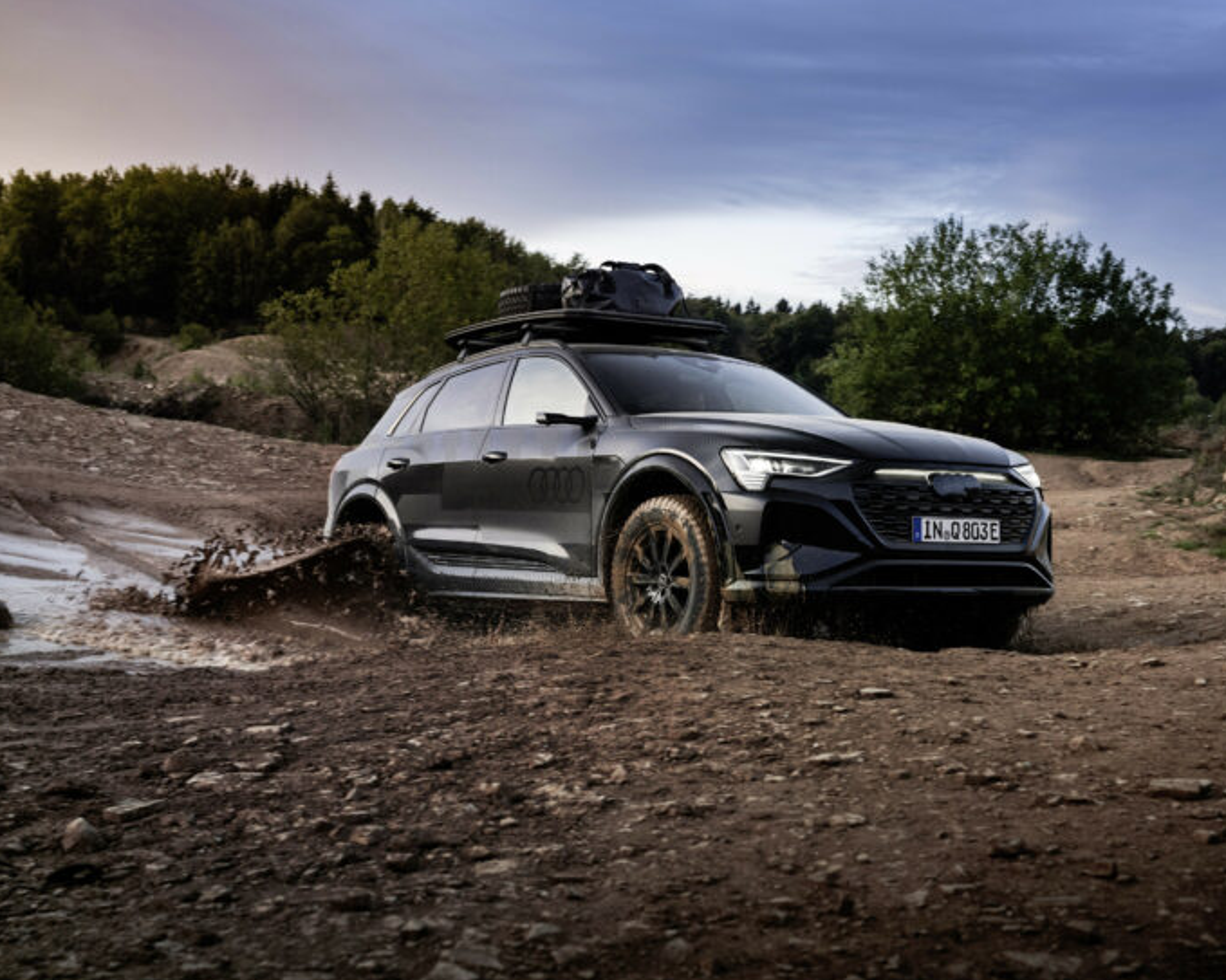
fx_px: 1850
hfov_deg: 36.6
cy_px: 523
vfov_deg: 29.7
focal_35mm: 51
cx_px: 692
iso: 1000
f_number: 5.6
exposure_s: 1/250
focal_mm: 41
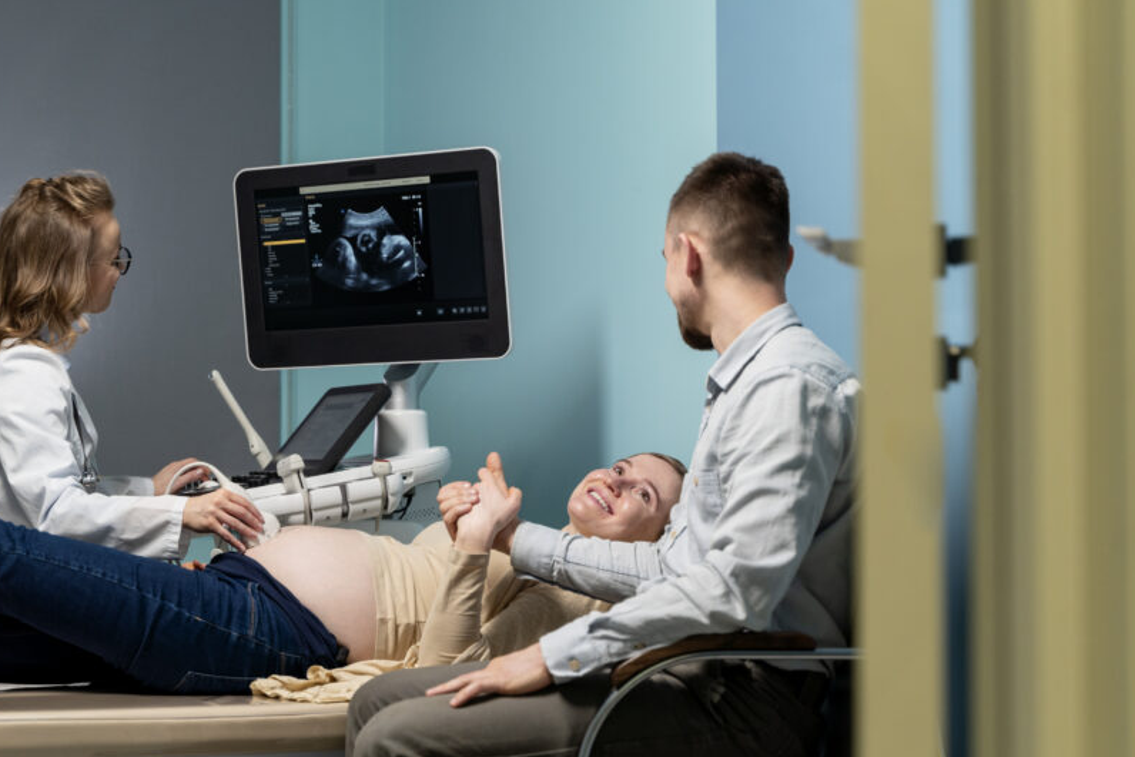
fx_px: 2270
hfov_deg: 28.0
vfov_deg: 18.9
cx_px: 459
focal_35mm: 72
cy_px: 391
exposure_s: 1/100
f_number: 3.5
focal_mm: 56
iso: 640
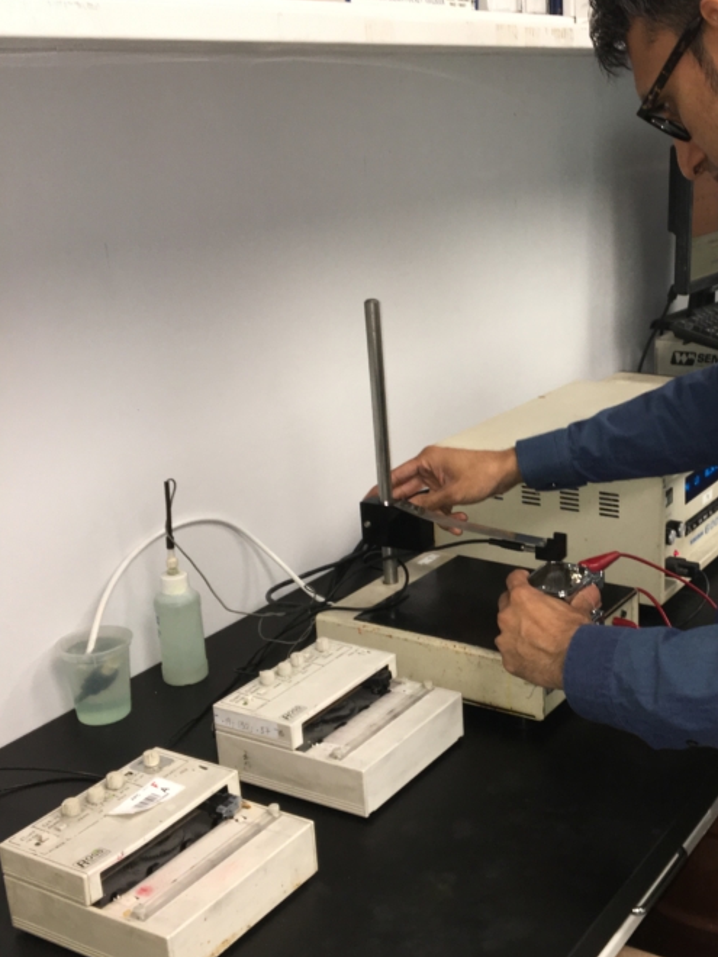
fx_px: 1245
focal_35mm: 45
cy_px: 503
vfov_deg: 42.1
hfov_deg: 31.5
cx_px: 556
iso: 50
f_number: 2.2
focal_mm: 4.15
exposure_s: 1/30
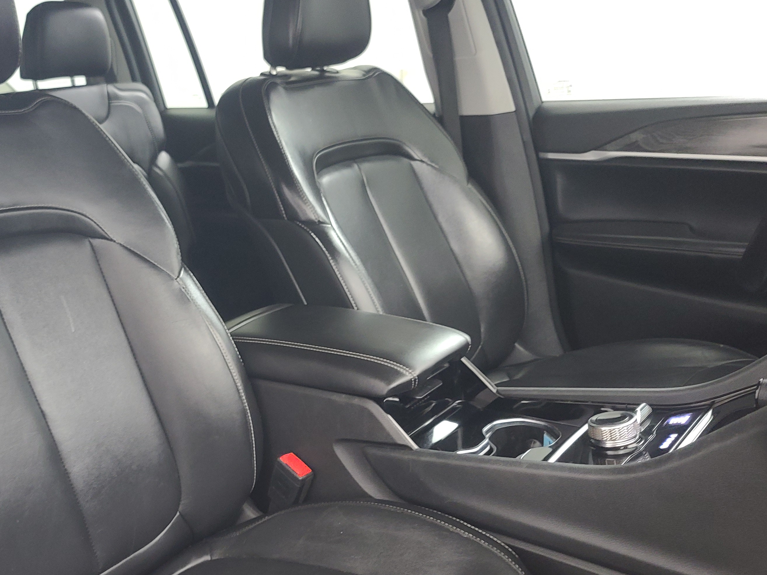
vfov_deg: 37.5
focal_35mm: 38
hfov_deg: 48.1
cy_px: 361
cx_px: 252
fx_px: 842
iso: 1250
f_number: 1.8
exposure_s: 1/15
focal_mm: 7
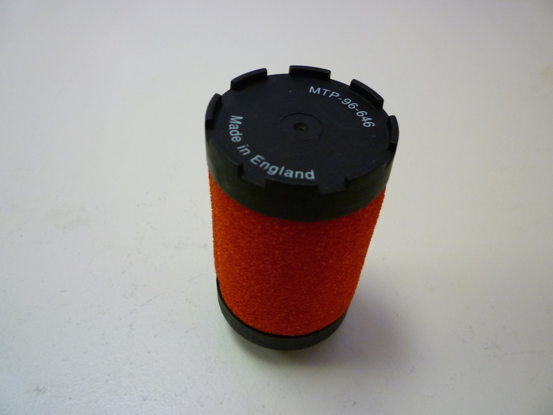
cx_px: 276
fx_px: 463
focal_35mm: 29
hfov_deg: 61.7
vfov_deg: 48.2
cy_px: 208
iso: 320
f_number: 3.3
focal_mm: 5.2
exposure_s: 1/30
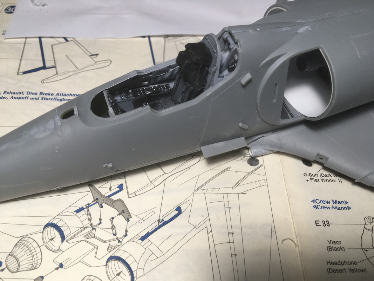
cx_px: 187
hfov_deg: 61.7
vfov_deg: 48.2
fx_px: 313
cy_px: 140
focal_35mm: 29
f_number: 2.2
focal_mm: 4.15
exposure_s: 1/100
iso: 40
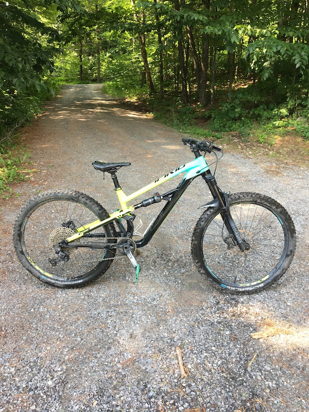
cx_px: 154
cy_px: 206
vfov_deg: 61.7
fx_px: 345
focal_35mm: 29
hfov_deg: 48.2
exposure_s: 1/120
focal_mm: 4.15
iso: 40
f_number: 2.2
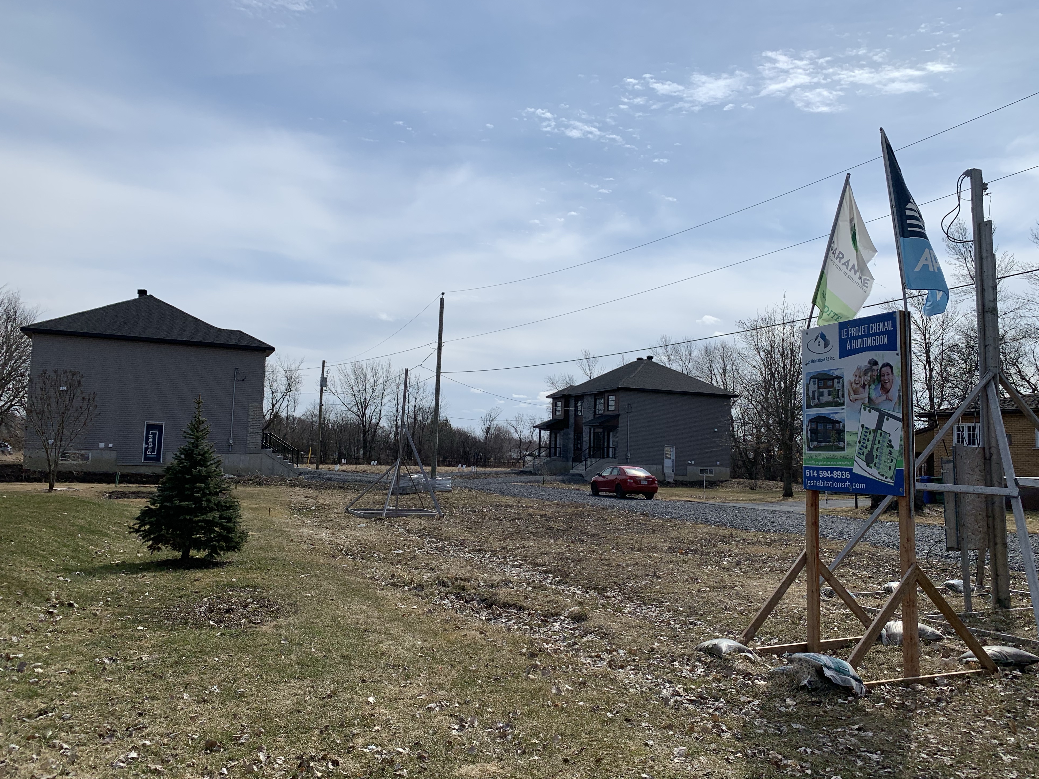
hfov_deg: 65.3
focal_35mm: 27
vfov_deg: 51.4
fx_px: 810
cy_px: 393
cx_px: 528
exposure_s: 1/5714
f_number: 1.8
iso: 25
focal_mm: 4.25
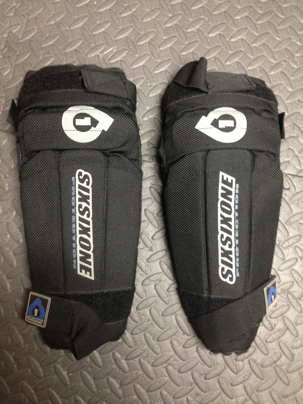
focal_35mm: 33
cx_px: 152
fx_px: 385
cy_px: 202
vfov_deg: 55.4
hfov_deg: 42.9
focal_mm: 4.12
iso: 400
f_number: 2.4
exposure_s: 1/15
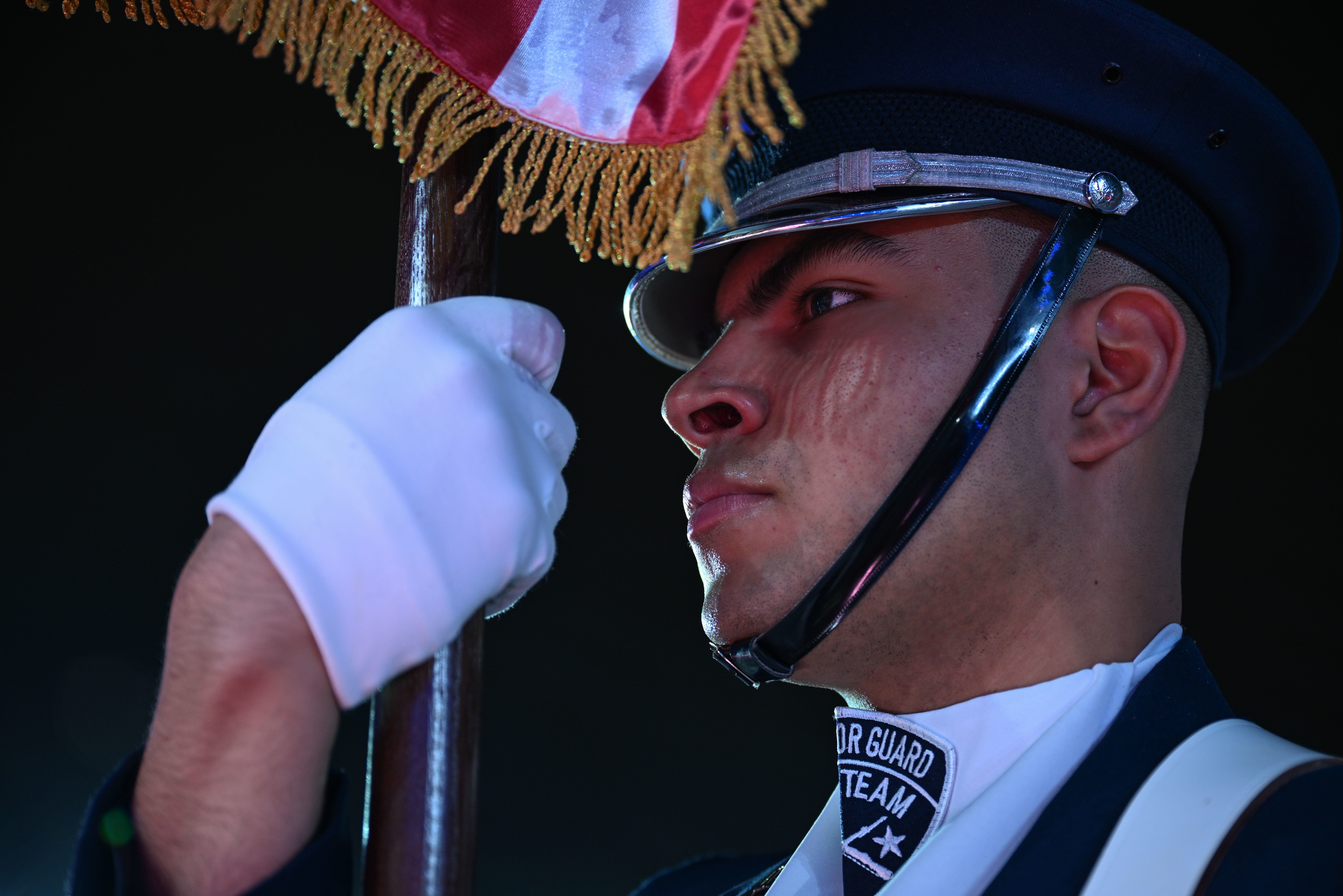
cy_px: 448
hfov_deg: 38.2
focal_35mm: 52
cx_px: 672
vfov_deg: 26.0
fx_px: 1940
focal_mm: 52
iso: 640
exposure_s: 1/100
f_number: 3.2
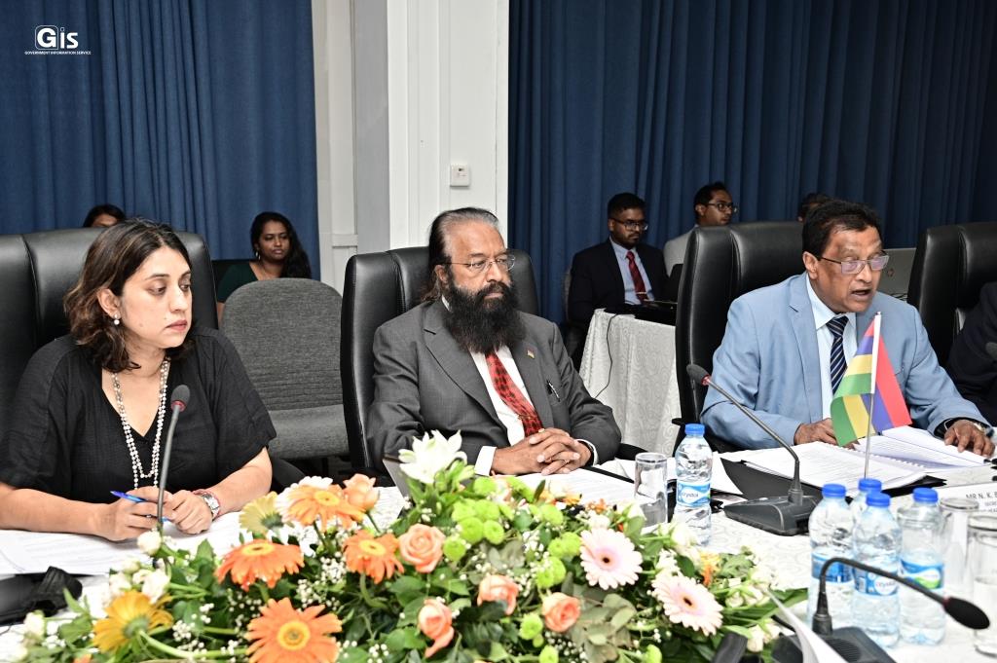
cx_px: 498
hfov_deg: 44.5
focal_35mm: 44
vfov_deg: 30.5
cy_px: 332
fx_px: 1218
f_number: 5.6
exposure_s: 1/200
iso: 800
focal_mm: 44
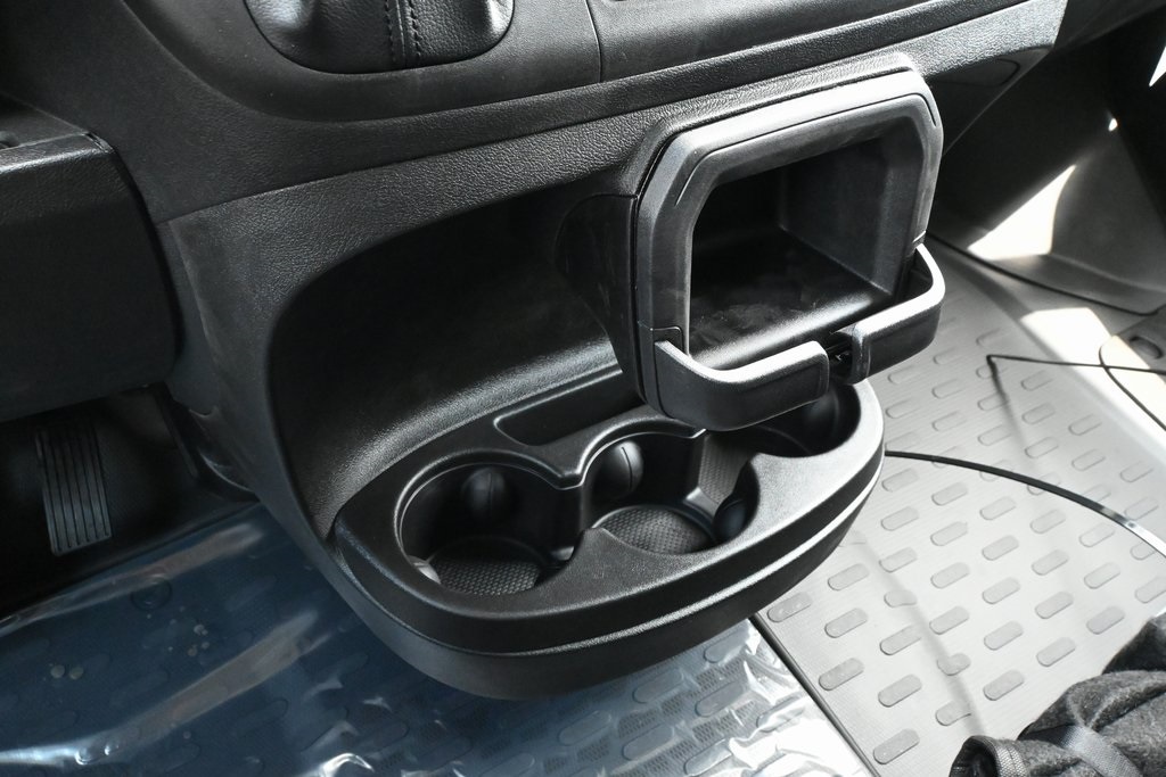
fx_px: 1117
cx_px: 583
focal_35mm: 34
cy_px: 388
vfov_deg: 38.4
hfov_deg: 55.1
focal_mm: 23
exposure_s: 1/50
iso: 6400
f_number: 9
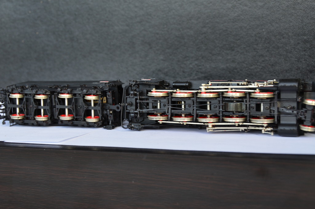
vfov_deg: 17.4
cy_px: 104
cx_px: 158
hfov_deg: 26.0
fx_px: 681
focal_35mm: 78
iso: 400
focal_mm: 52
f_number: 9
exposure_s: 1/30
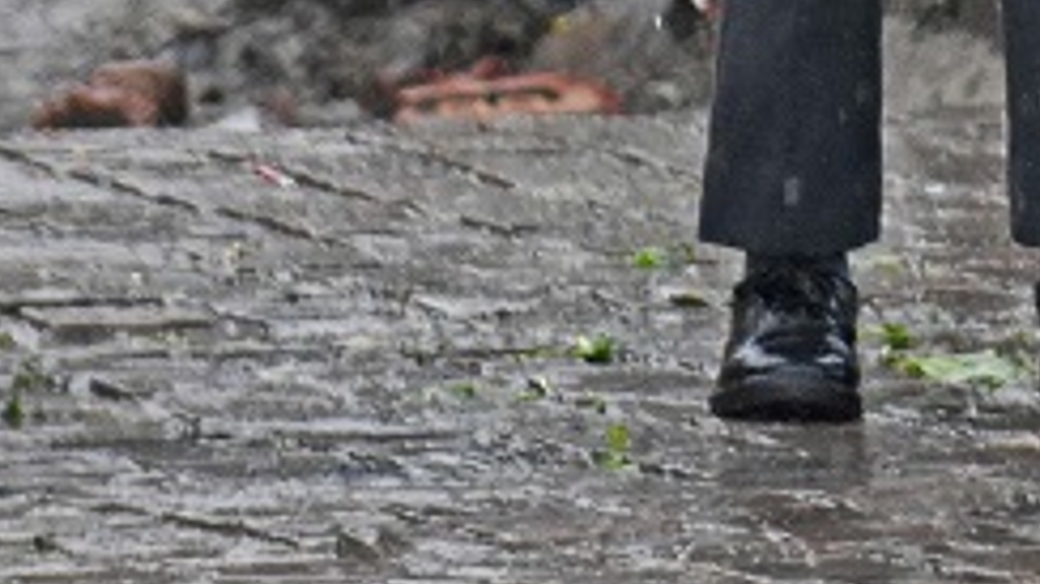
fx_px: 32002
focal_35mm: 1161
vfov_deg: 1.0
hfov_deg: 1.9
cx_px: 1010
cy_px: -1032
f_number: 5
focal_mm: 150
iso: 1600
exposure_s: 1/640
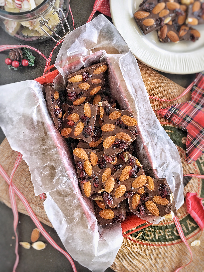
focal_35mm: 29
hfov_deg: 48.2
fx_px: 228
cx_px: 102
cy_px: 136
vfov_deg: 61.7
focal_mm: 4.15
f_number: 2.2
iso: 32
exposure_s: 1/30
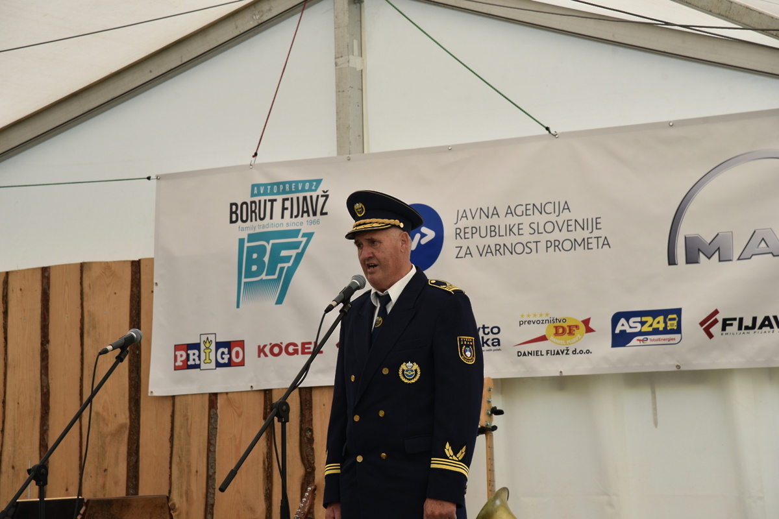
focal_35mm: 120
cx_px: 390
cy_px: 260
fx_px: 2596
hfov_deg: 17.1
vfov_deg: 11.4
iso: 400
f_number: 8
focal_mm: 120
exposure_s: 1/250
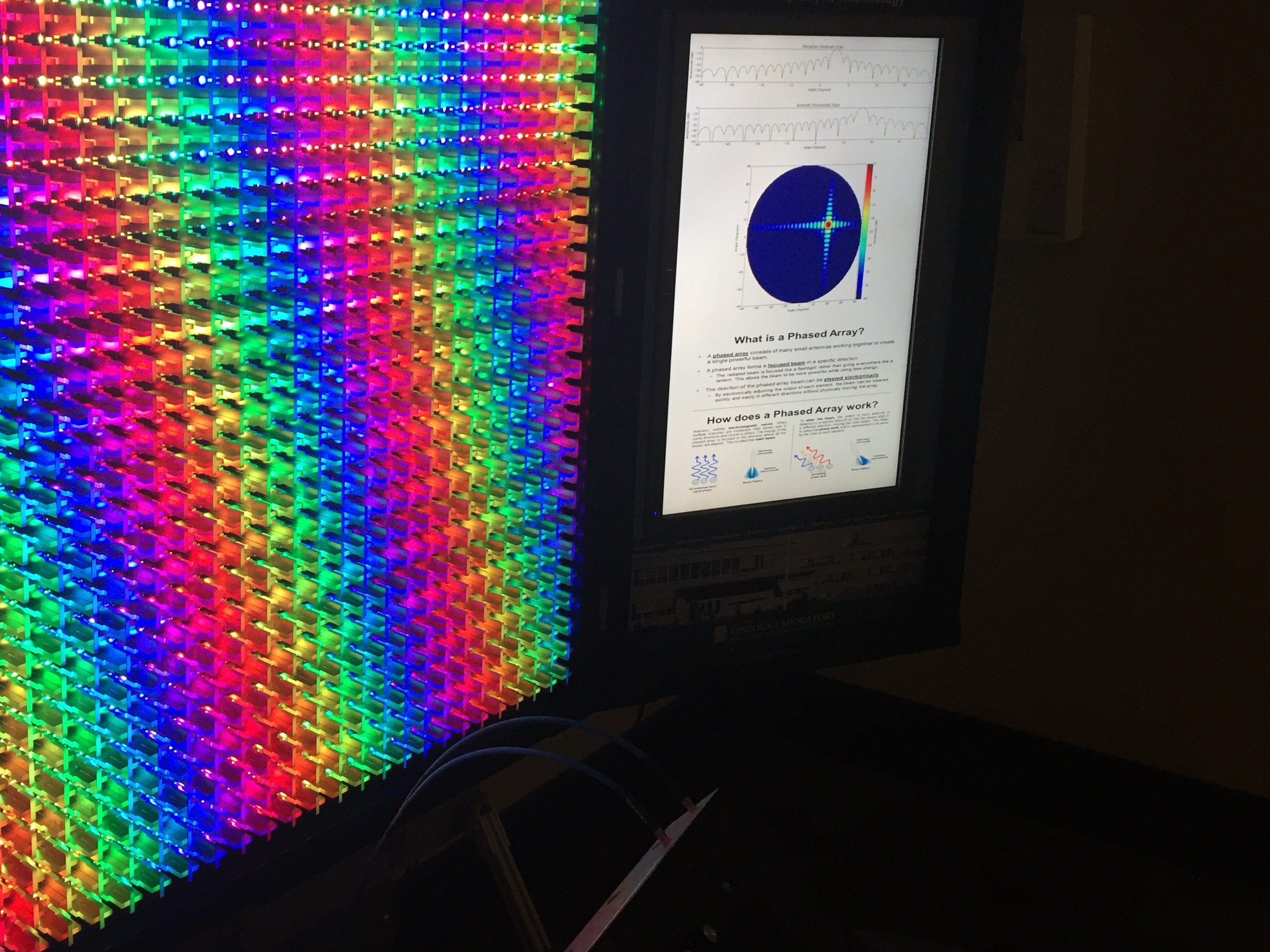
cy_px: 330
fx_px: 1394
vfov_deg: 37.4
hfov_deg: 48.3
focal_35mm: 38
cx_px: 445
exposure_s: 1/30
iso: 80
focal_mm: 4.15
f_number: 2.2
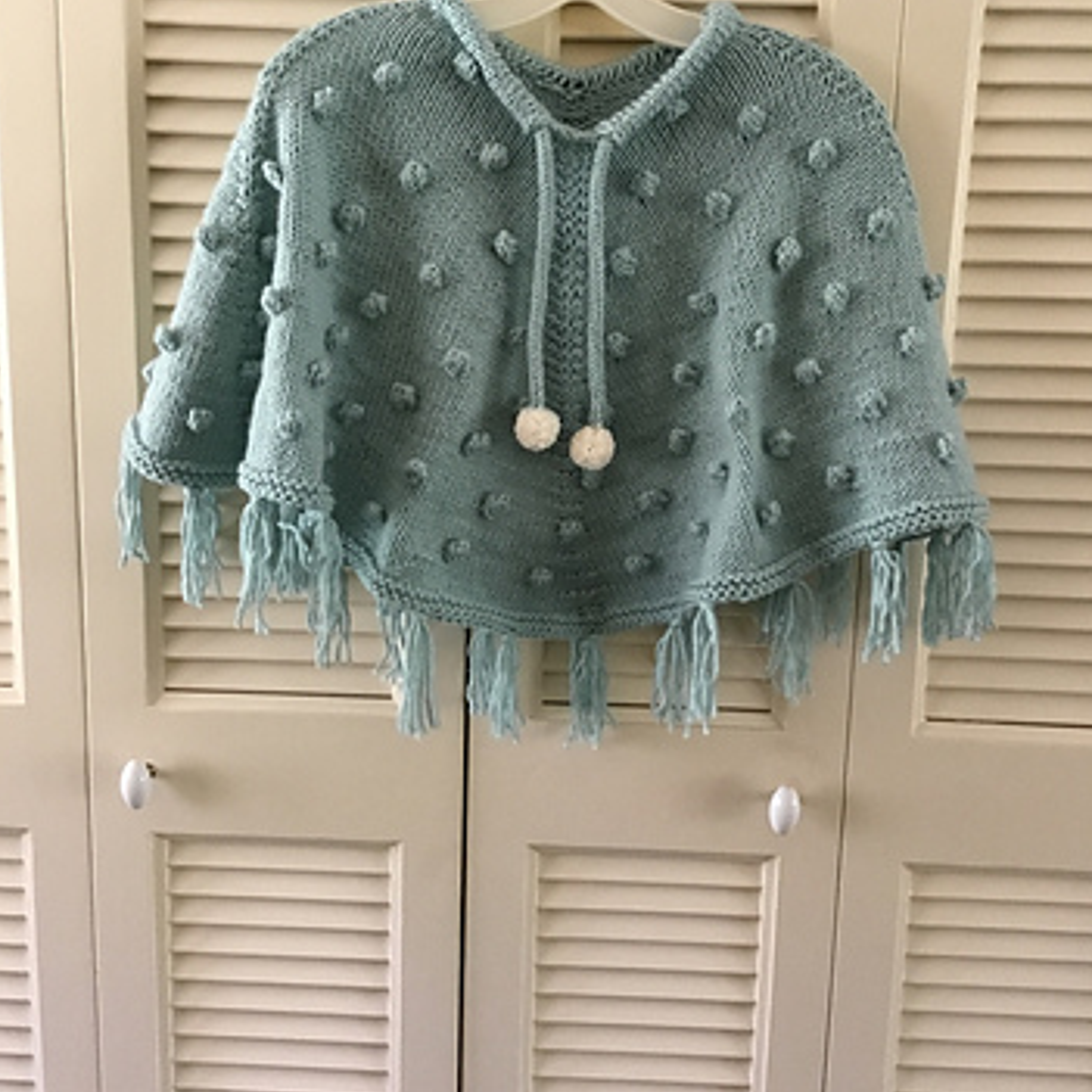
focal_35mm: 39
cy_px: 432
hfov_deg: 42.8
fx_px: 1392
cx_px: 568
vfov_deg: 42.6
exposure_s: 1/24
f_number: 2.4
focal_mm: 3.3
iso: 250
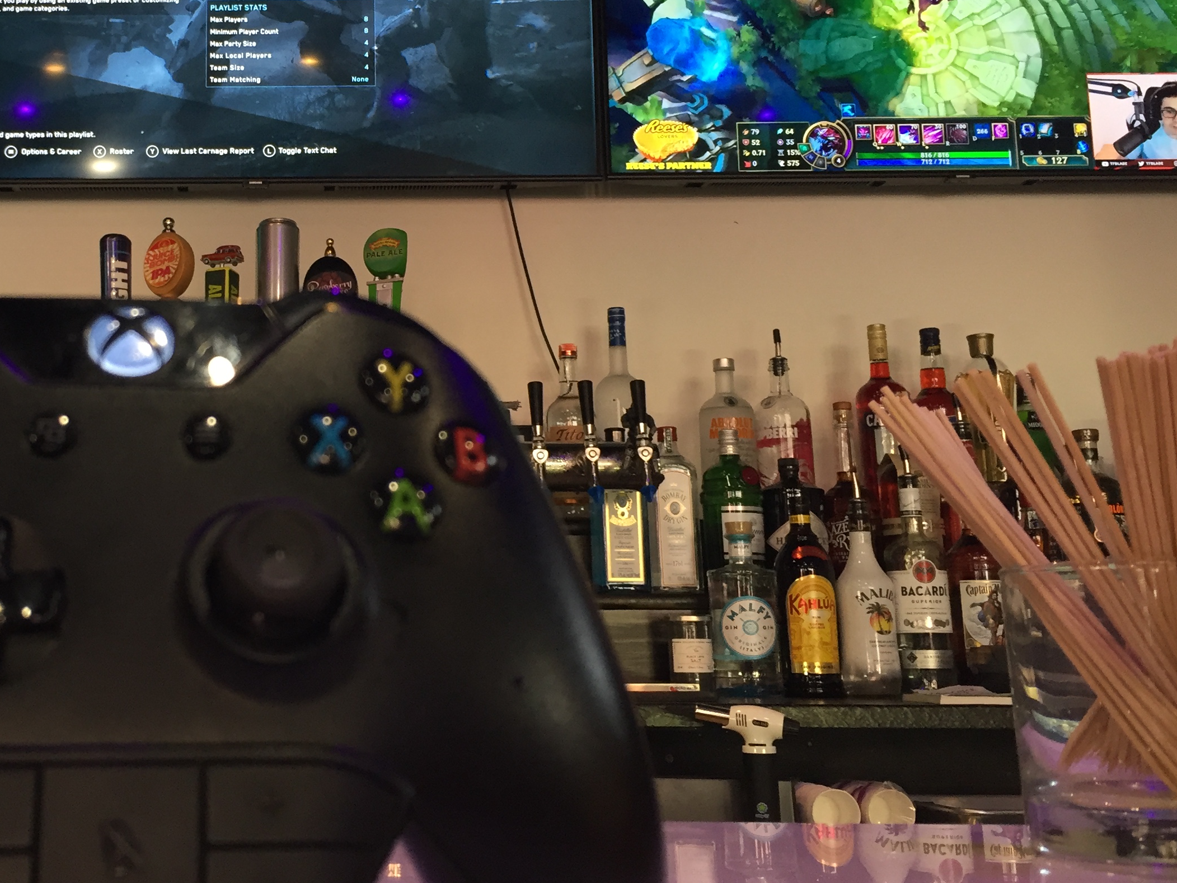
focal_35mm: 45
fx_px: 1530
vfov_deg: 32.1
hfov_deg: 40.7
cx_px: 271
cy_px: 342
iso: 80
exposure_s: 1/30
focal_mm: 4.15
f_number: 2.2
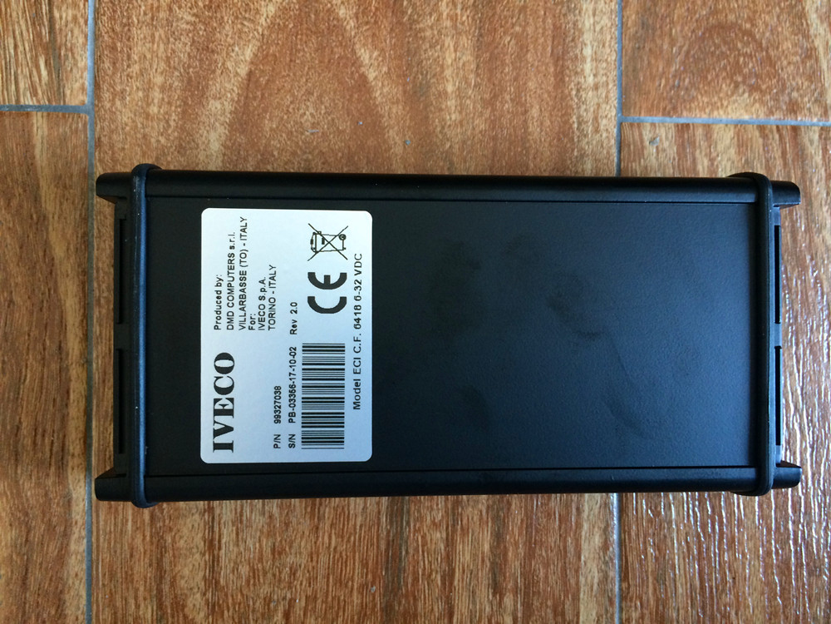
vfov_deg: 48.2
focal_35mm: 29
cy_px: 312
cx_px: 416
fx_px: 696
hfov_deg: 61.7
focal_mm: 4.15
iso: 160
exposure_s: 1/33
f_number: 2.2
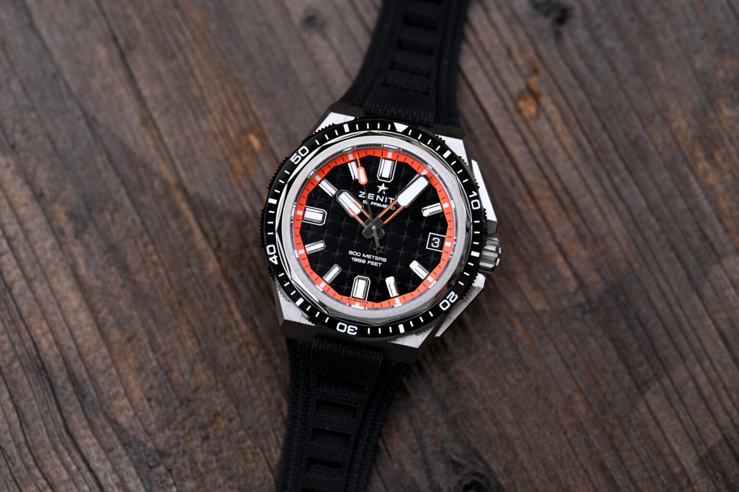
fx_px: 1232
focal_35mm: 60
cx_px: 370
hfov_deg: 33.4
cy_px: 246
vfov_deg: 22.6
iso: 400
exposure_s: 1/30
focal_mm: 60
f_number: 5.6
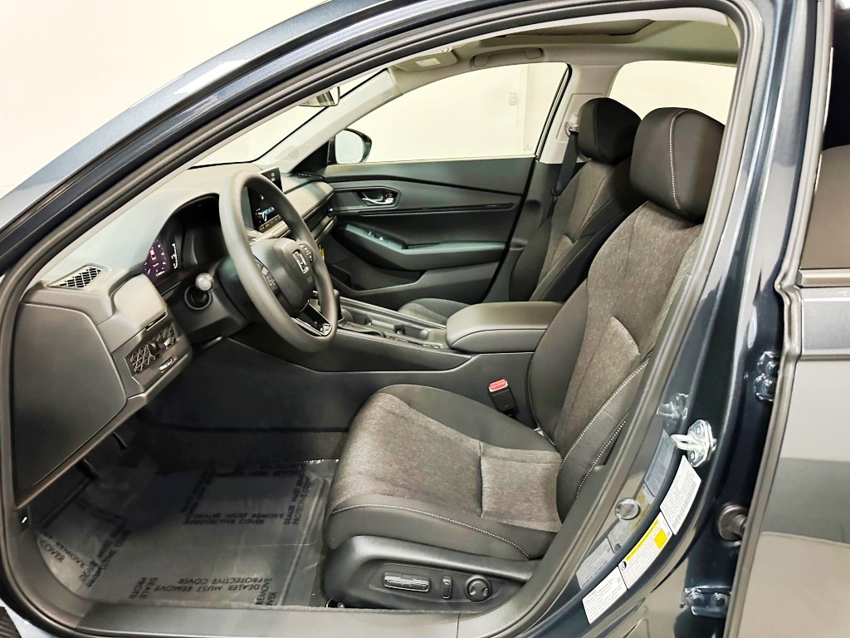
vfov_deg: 56.8
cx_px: 425
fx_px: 589
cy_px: 319
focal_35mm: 24
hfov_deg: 71.6
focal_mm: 6.86
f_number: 1.78
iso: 800
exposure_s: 1/30
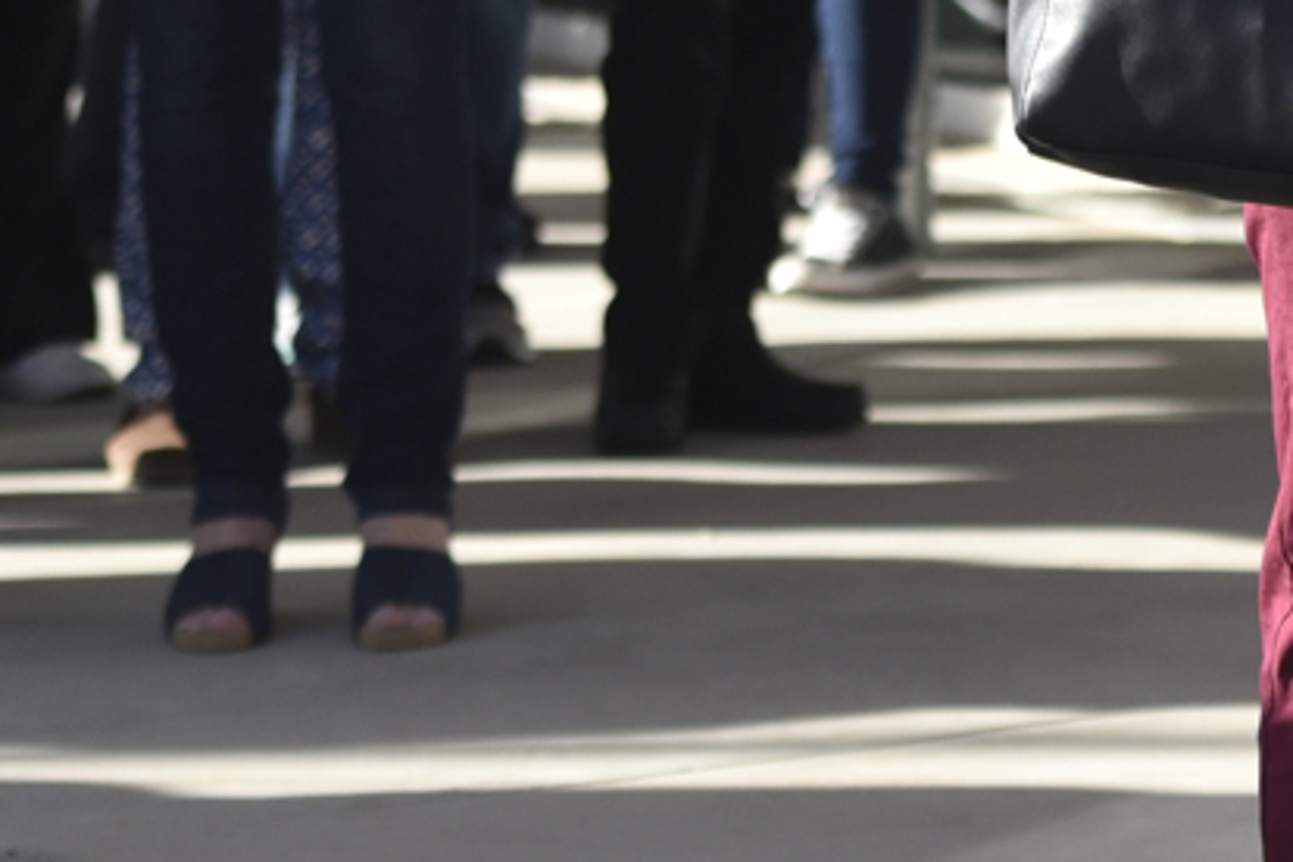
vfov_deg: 4.5
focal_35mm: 304
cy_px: -203
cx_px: 1049
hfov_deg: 6.8
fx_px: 10918
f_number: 3.2
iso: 500
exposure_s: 1/3200
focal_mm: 70
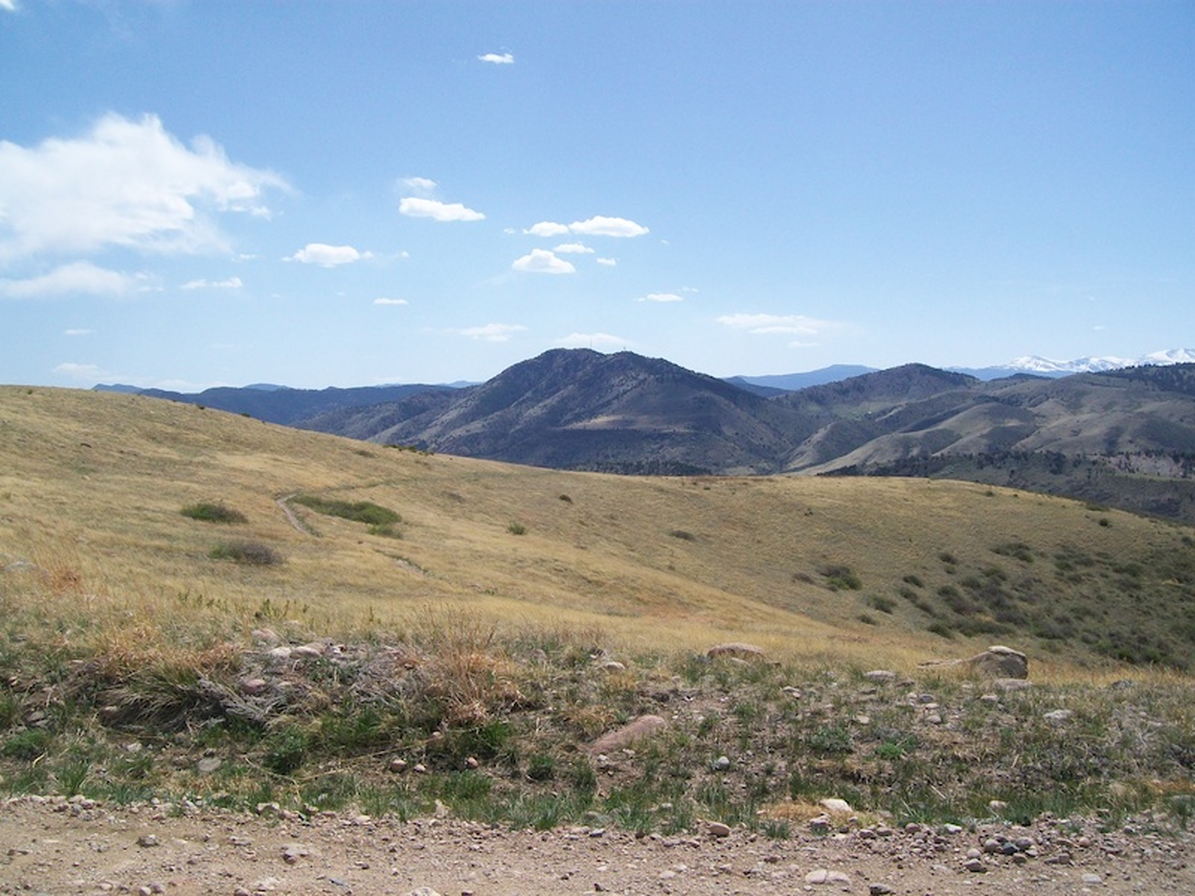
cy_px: 448
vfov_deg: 41.8
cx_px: 598
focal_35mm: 34
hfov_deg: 54.0
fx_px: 1174
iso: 64
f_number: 4.9
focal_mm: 6.1
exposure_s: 1/640
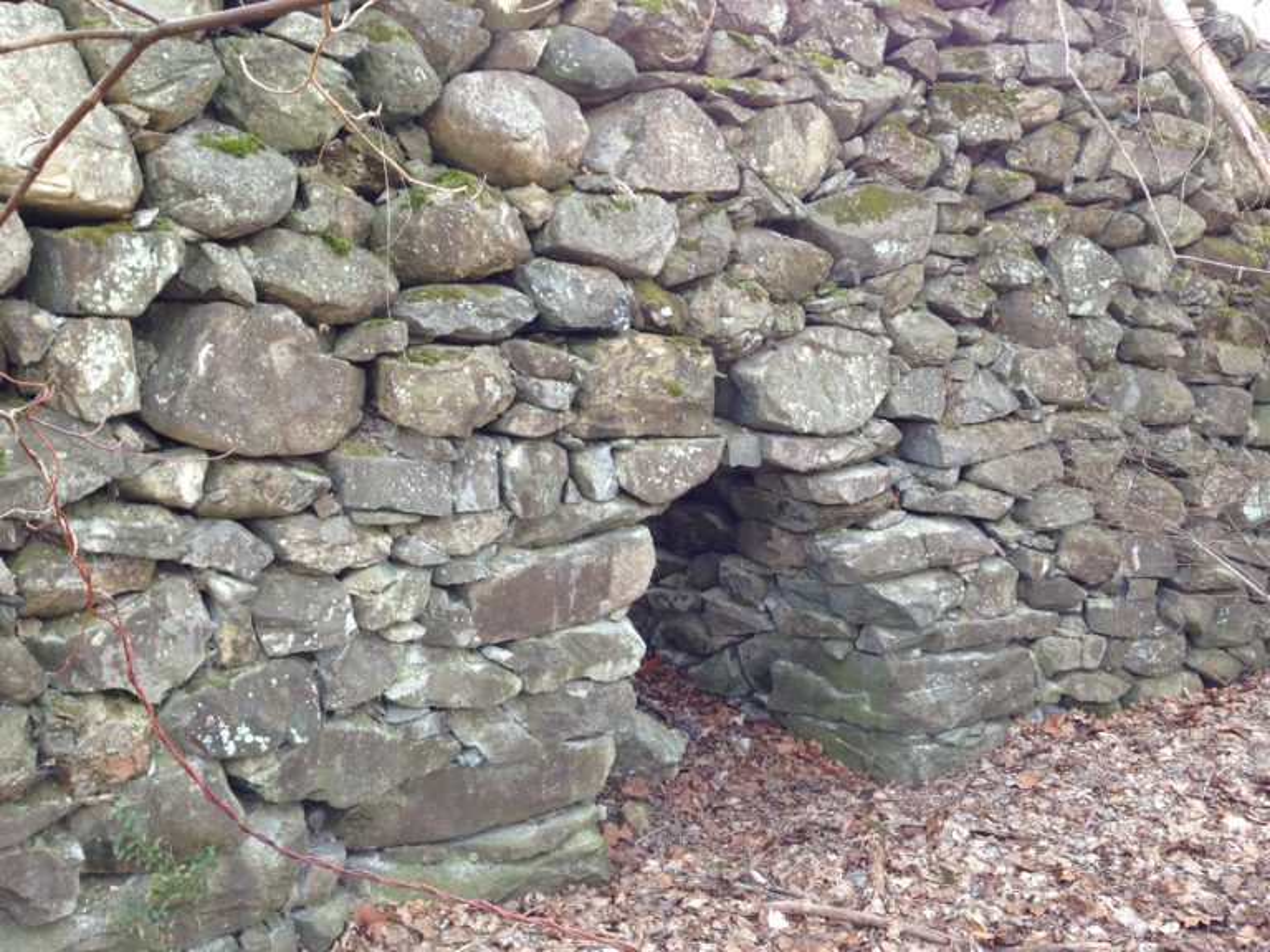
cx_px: 635
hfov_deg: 55.4
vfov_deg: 42.9
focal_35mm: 33
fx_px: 1211
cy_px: 476
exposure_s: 1/60
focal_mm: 4.12
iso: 50
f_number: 2.4
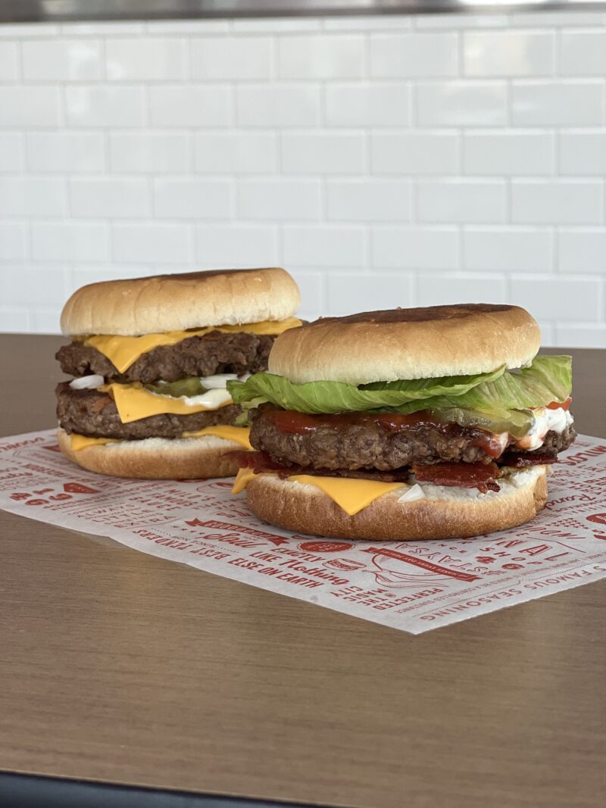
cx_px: 303
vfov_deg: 25.3
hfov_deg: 19.1
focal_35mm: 77
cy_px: 404
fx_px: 1798
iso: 100
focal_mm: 9
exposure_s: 1/120
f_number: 2.8
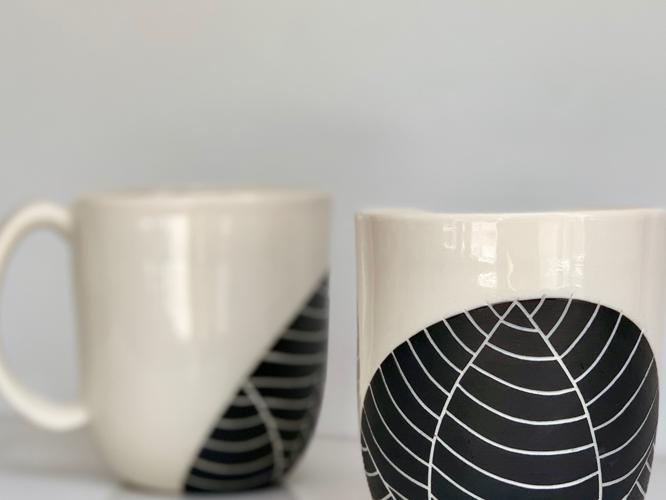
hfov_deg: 28.9
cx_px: 366
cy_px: 310
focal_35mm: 67
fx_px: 1289
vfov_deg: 21.9
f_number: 2.4
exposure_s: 1/122
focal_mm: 6
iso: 32
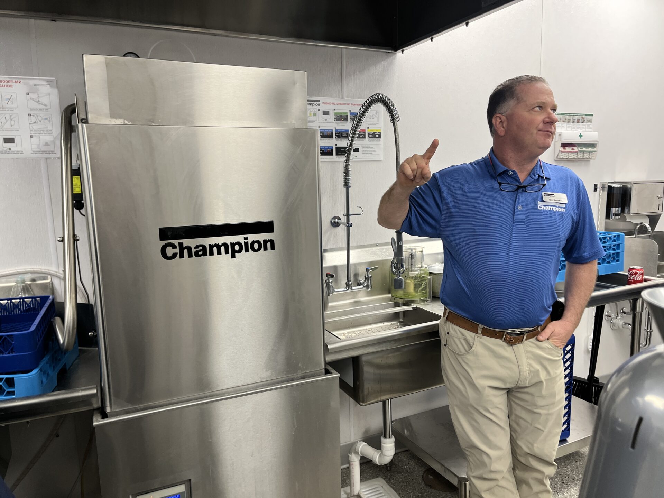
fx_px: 499
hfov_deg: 67.3
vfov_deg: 53.1
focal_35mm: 26
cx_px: 332
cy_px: 249
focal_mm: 5.1
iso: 100
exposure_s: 1/120
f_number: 1.6
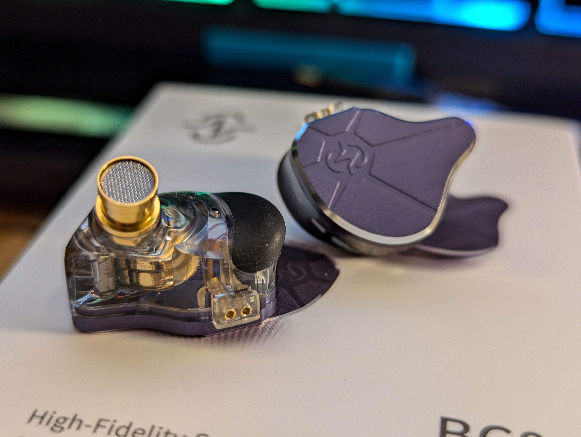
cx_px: 290
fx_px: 807
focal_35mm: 48
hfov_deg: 39.6
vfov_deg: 30.3
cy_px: 218
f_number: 1.85
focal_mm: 6.81
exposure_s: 1/24.3
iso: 228
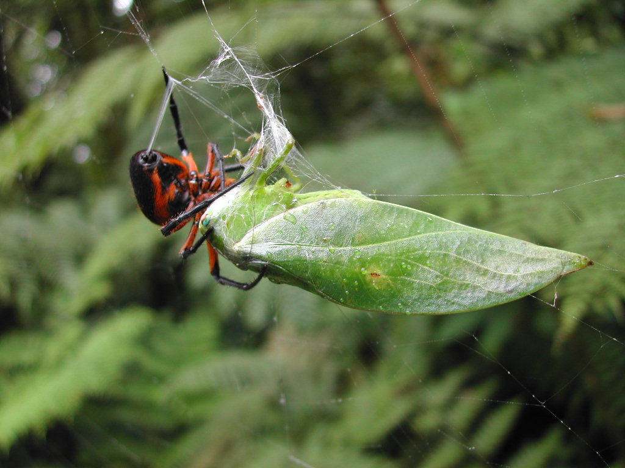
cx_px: 312
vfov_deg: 37.7
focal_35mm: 38
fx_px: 686
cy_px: 234
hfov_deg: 49.0
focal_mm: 8
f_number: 2.8
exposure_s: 1/60.9
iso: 100
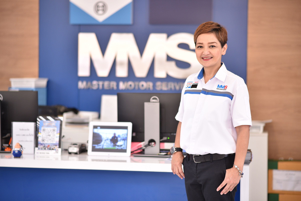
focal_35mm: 85
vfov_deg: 16.1
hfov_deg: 23.9
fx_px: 711
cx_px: 150
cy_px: 100
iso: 320
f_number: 2
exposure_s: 1/200
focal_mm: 85
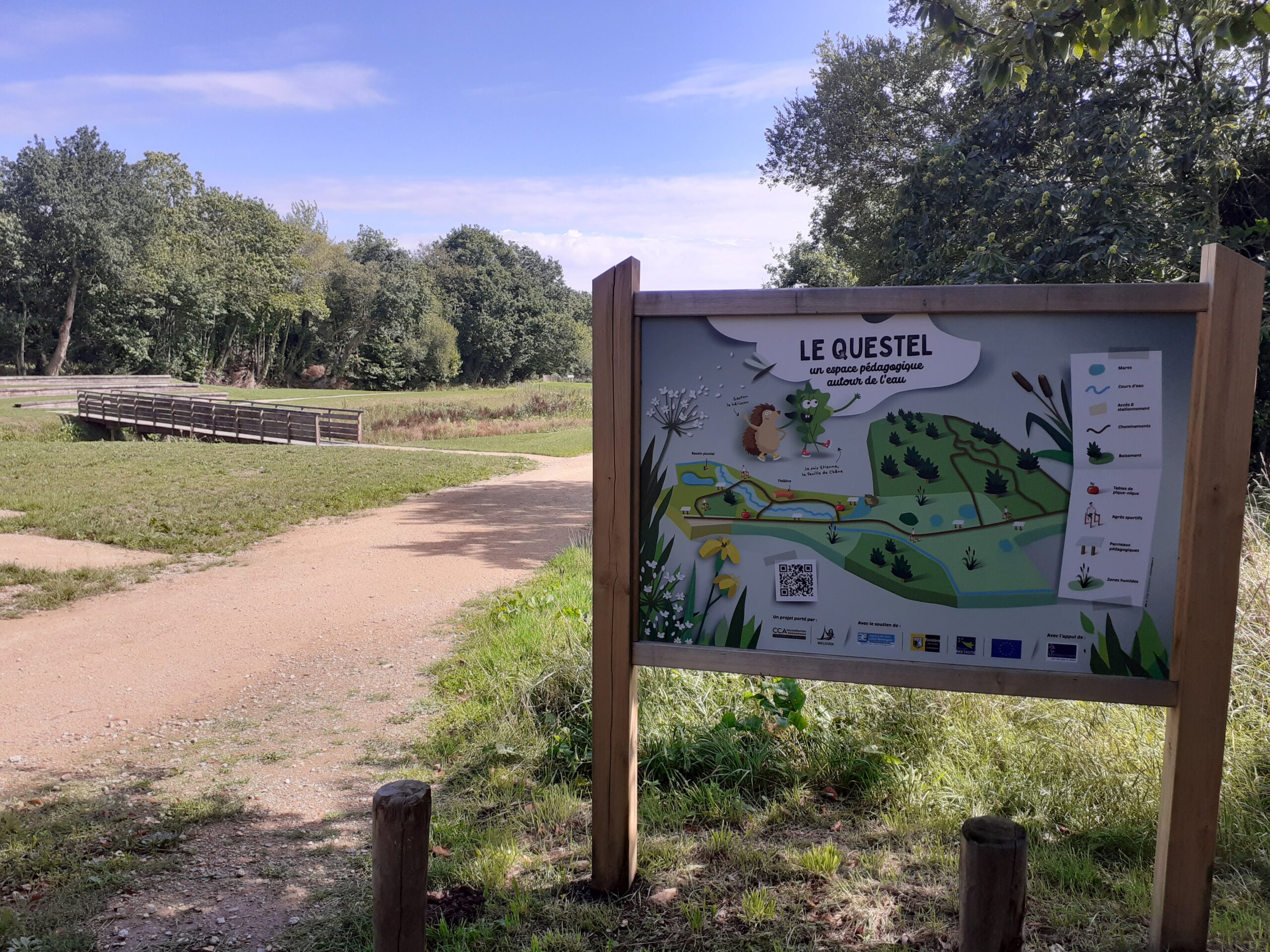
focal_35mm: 27
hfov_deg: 65.3
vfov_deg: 51.4
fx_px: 991
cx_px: 635
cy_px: 476
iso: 40
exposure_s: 1/770
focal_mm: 3.6
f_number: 1.9
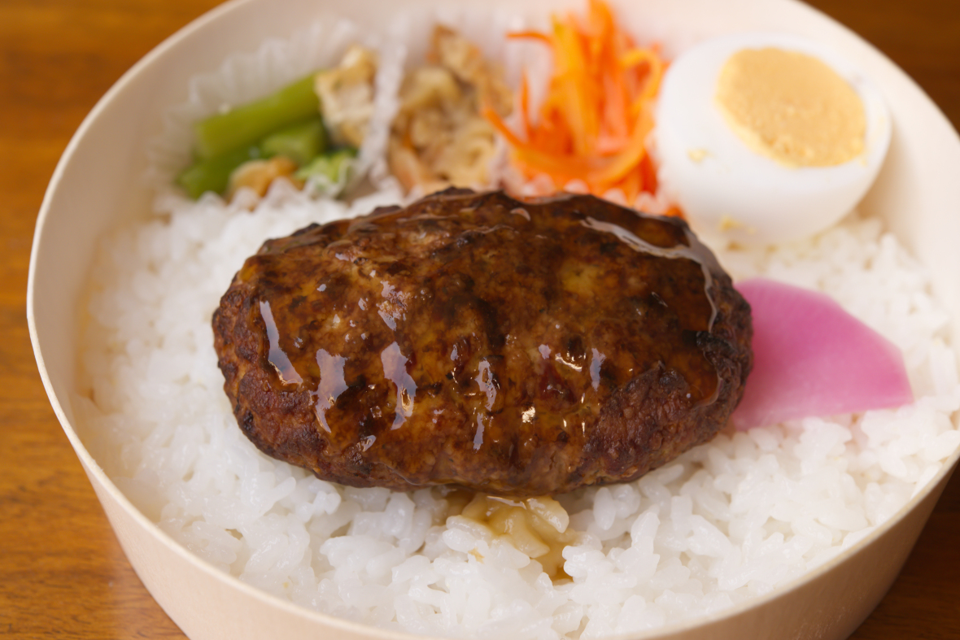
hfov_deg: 32.9
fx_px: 1627
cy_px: 316
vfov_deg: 22.3
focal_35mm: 61
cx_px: 485
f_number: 8
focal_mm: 60
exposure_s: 1/60
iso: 400
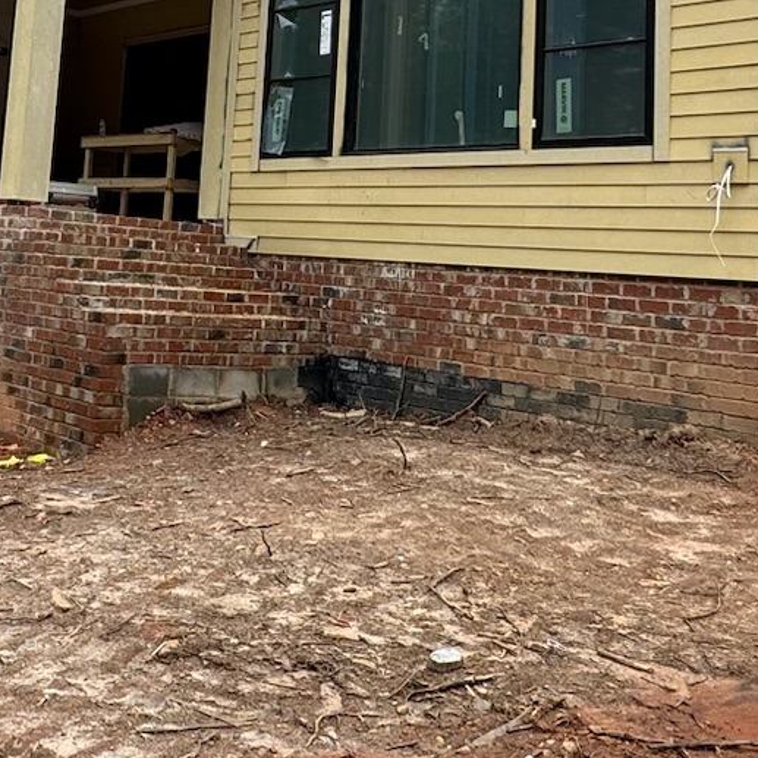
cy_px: 70
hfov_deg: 33.9
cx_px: 177
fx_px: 1214
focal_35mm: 49
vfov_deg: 32.8
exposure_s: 1/515
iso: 40
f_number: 2.2
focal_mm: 2.22
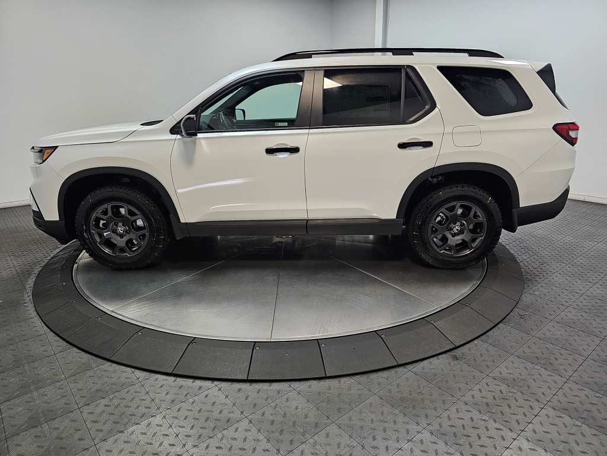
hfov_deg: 73.9
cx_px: 304
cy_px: 228
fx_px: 403
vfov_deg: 58.9
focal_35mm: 23
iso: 640
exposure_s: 1/120
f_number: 1.7
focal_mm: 6.3
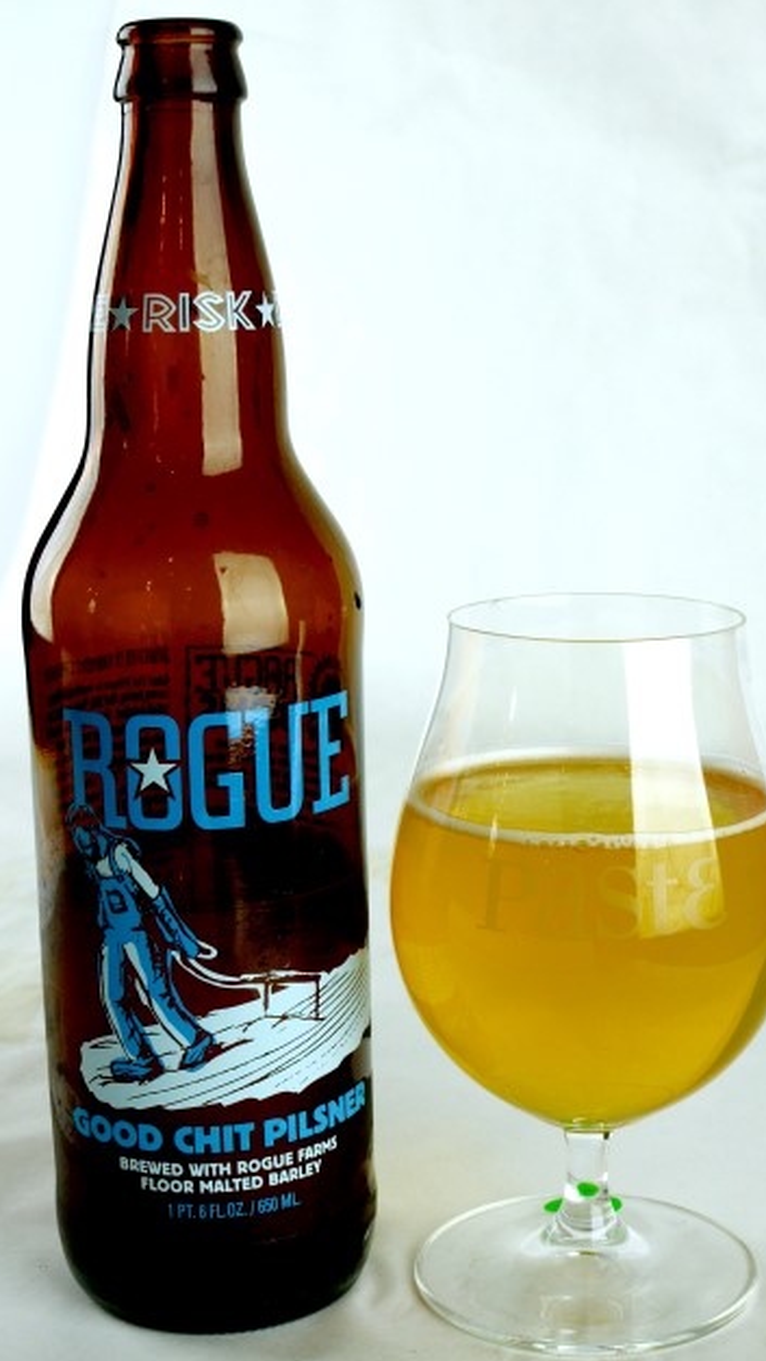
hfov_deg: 21.6
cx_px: 404
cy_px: 679
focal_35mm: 56
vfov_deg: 37.5
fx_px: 2004
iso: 800
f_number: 11
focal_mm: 35
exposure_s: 1/125
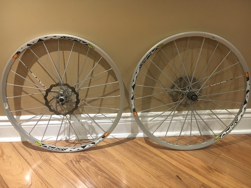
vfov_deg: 48.2
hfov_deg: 61.7
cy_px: 94
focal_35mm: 29
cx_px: 126
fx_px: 210
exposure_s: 1/30
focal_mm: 4.15
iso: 200
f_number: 2.2
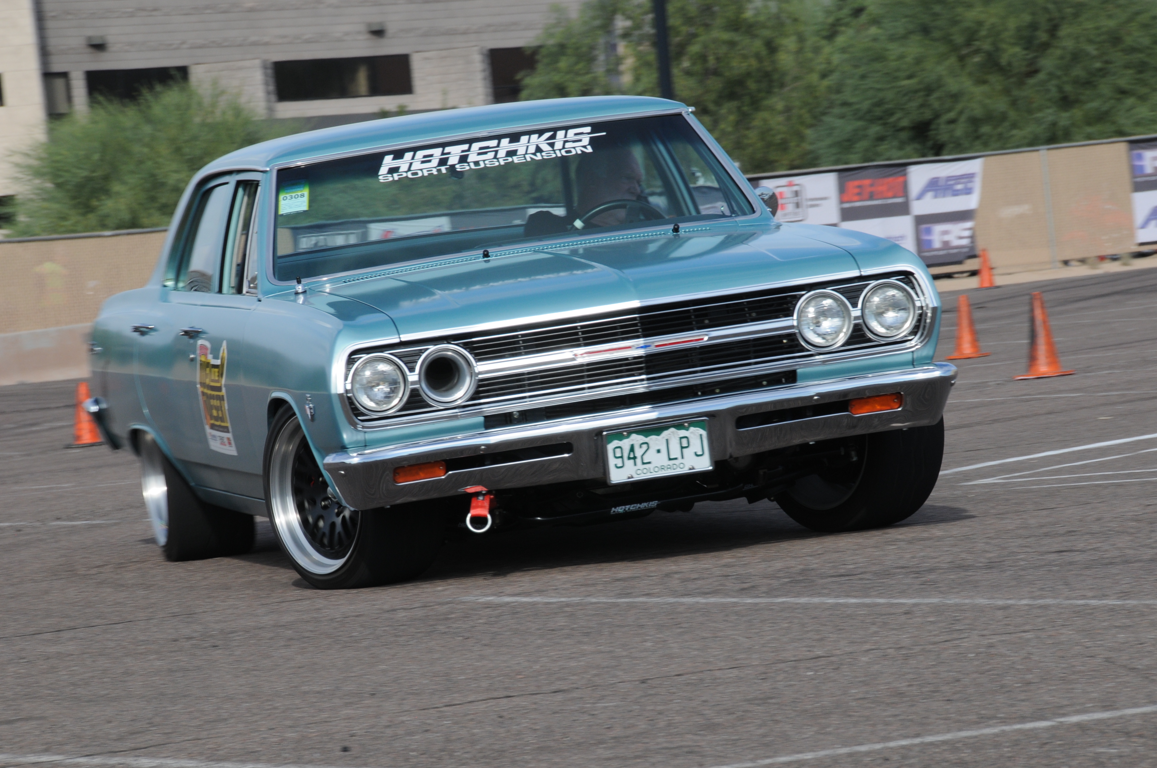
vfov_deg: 6.8
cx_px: 578
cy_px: 384
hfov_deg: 10.2
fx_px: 6500
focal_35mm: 202
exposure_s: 1/200
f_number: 14
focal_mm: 135
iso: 320
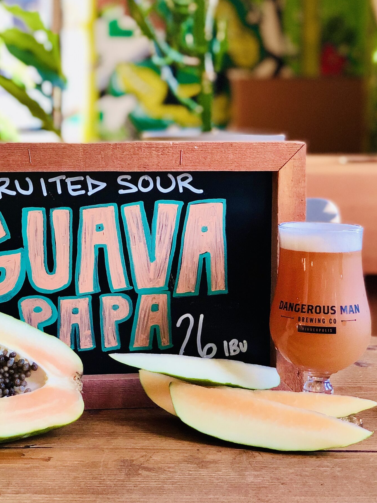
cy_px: 162
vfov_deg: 26.2
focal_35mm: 74
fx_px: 1075
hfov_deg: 19.8
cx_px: 114
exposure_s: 1/40
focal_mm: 6
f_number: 2.4
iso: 100
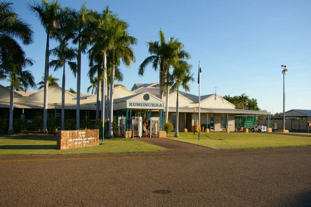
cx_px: 156
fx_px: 259
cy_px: 104
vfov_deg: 43.5
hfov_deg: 62.0
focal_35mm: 30
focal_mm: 20
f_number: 6.7
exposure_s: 1/350
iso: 200
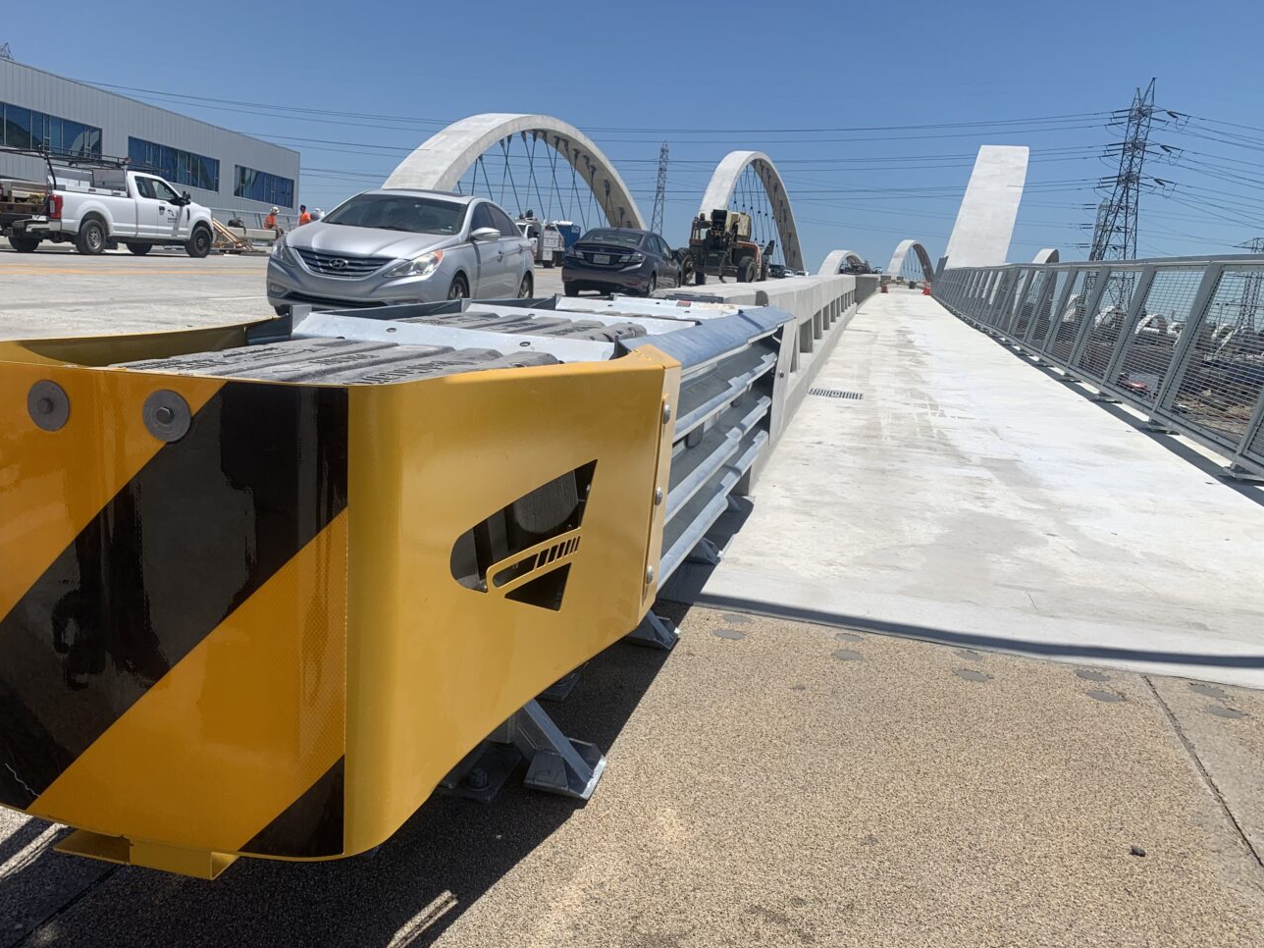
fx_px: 1132
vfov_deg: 45.3
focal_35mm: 31
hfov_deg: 58.1
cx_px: 536
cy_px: 534
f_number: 1.8
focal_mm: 4.25
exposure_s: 1/3401
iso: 25
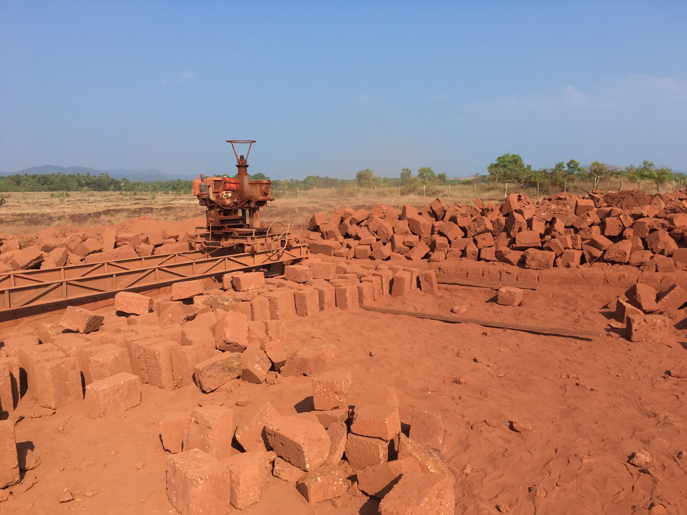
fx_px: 576
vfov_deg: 48.2
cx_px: 344
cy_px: 258
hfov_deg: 61.7
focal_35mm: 29
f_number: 2.2
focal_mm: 4.15
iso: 25
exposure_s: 1/986
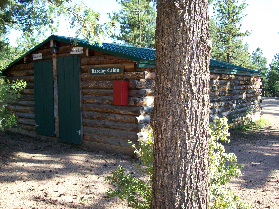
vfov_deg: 39.6
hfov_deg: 51.4
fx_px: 290
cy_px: 104
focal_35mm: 36
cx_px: 140
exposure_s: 1/205
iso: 80
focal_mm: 6
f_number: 2.7
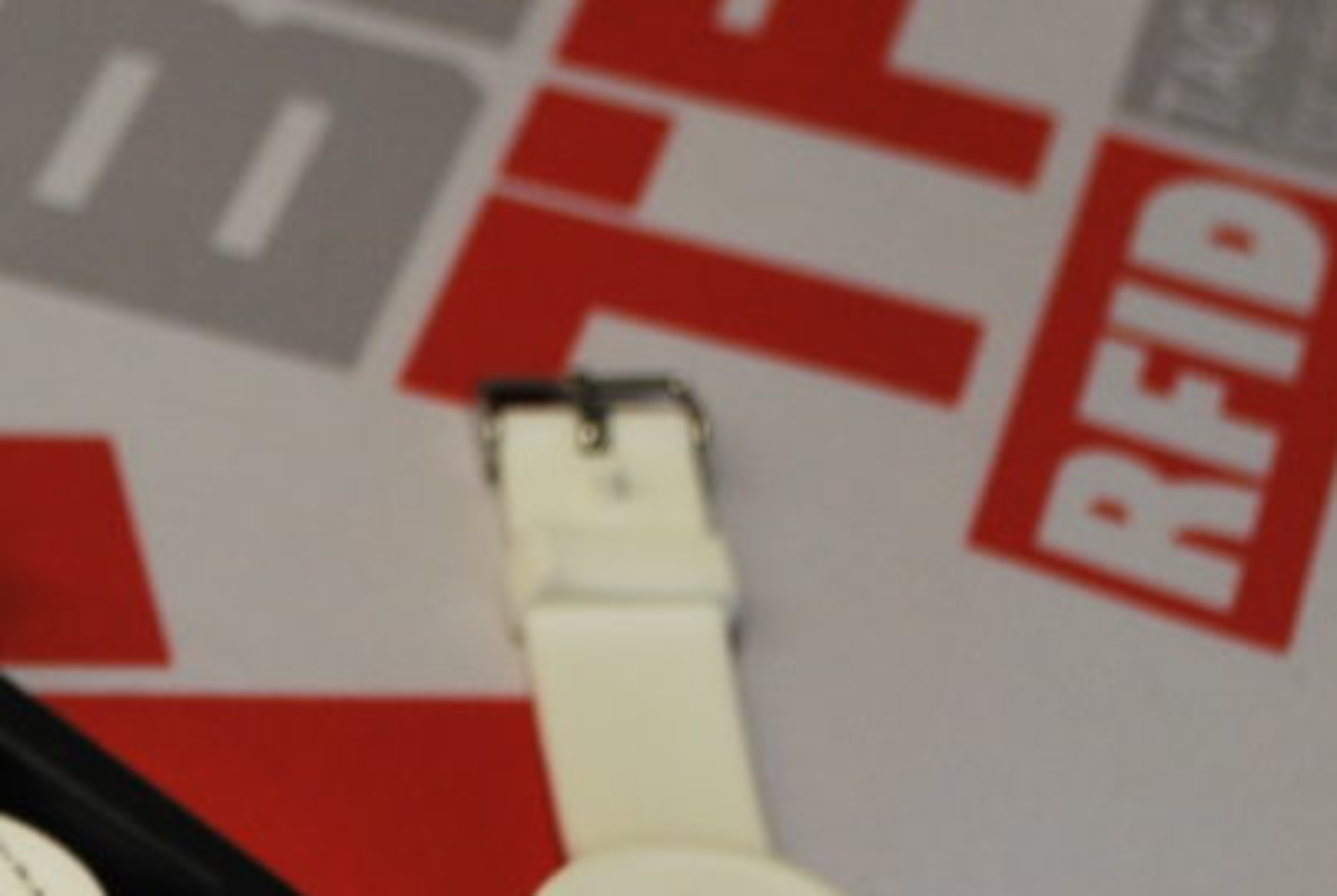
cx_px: -425
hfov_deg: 12.0
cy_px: 1263
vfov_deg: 8.1
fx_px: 6196
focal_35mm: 167
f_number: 5.3
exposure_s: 1/60
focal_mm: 35
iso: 400
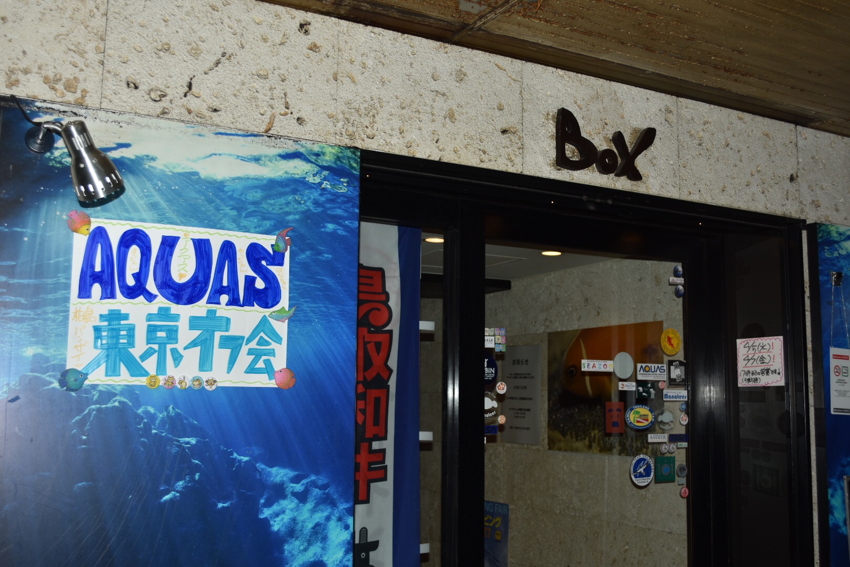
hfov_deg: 49.6
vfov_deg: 34.2
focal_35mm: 39
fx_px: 921
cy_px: 284
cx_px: 425
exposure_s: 1/250
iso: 160
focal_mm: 26
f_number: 5
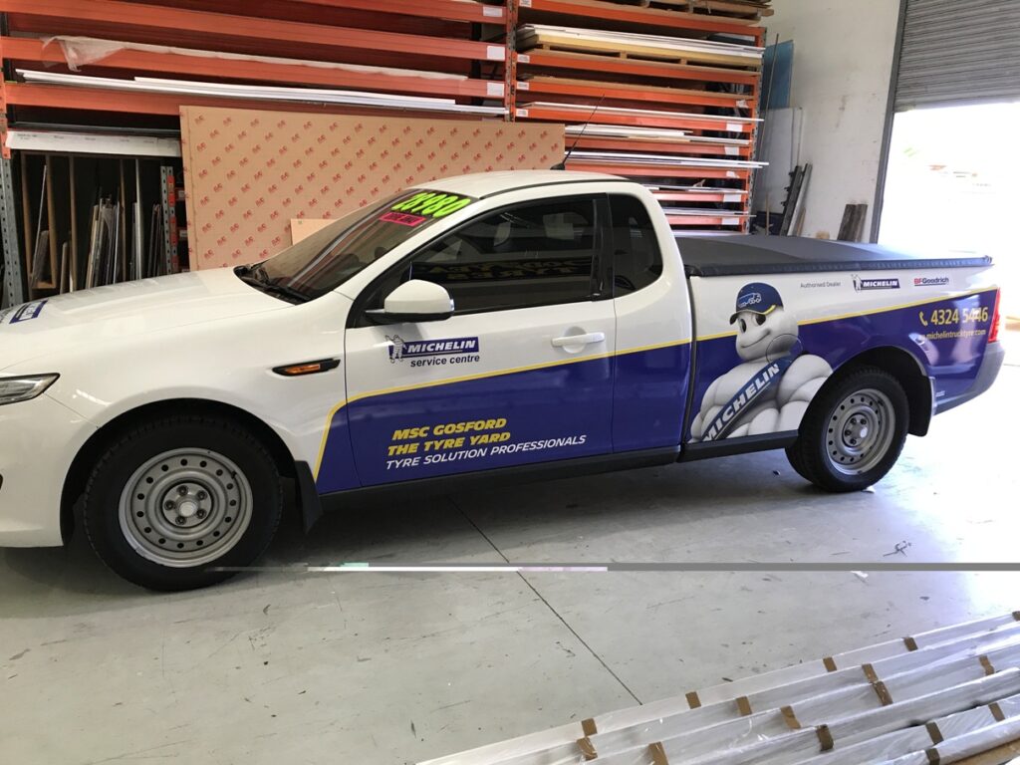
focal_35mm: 28
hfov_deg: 63.4
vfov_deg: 49.7
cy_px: 382
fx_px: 825
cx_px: 510
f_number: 1.8
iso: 32
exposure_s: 1/33
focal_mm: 3.99
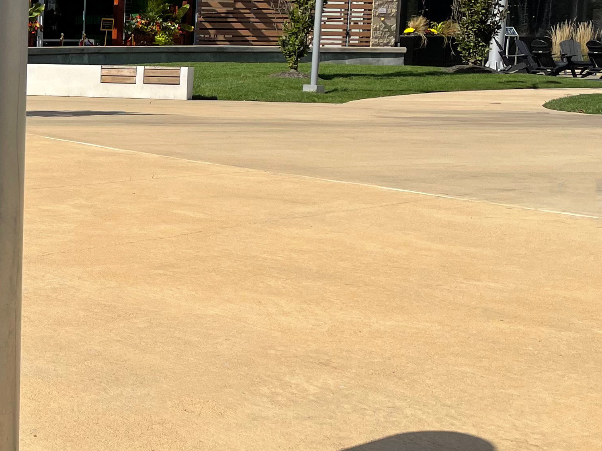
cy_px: 205
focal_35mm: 70
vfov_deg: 21.0
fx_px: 1217
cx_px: -94
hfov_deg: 25.3
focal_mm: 4.2
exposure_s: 1/5814
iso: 32
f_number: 1.6
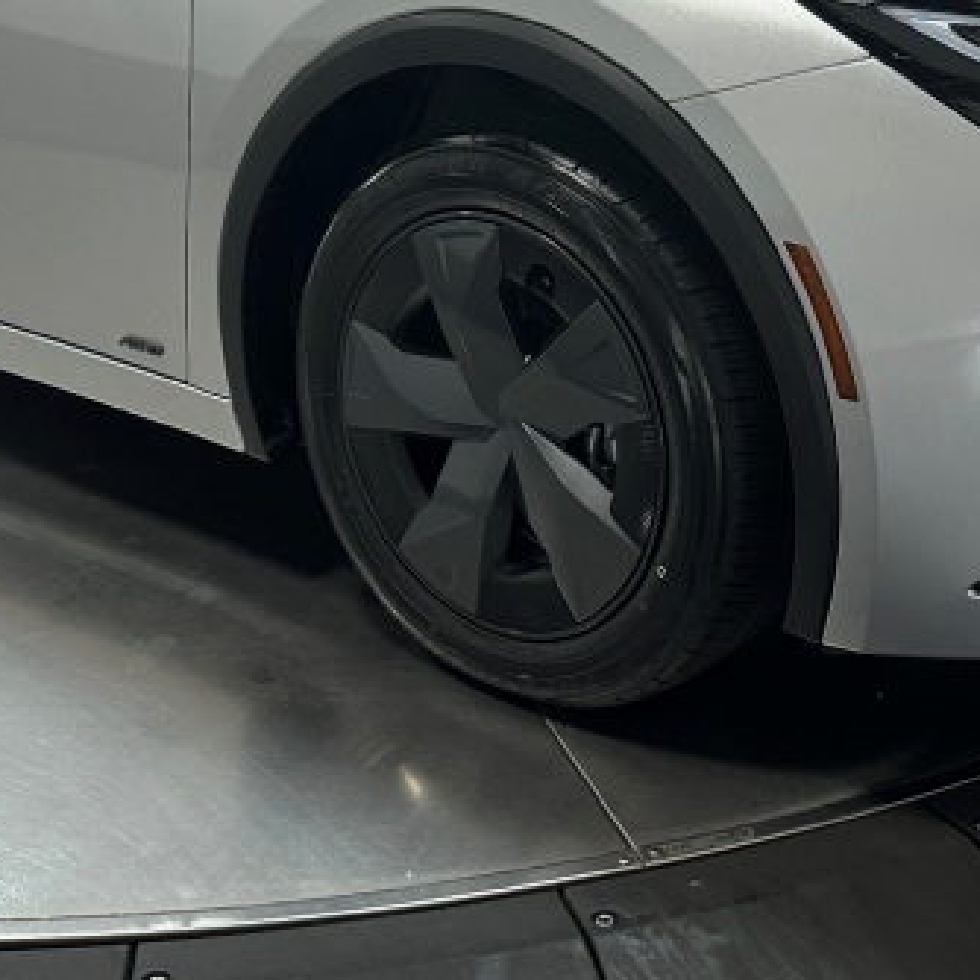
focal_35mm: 65
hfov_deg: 26.5
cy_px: 117
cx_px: 569
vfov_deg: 25.7
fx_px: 2082
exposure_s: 1/60
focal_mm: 6.86
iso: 200
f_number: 1.78
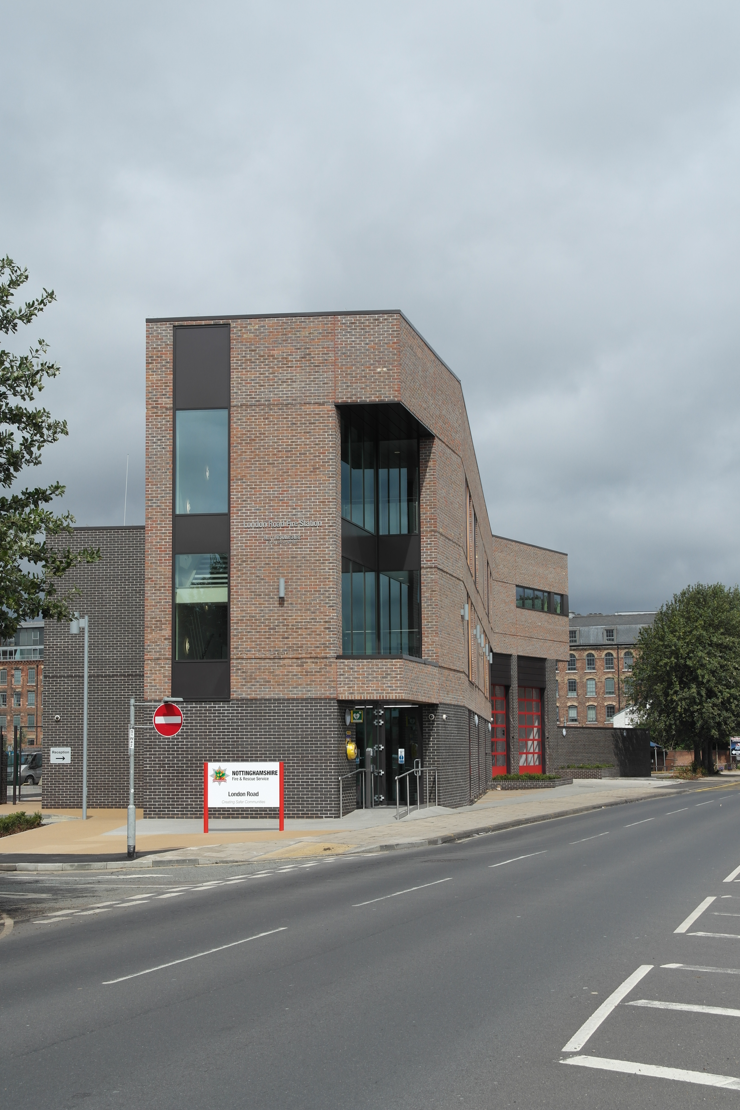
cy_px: 562
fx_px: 1665
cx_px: 366
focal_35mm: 54
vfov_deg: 36.9
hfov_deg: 25.1
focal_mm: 35
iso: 100
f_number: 8
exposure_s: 1/400
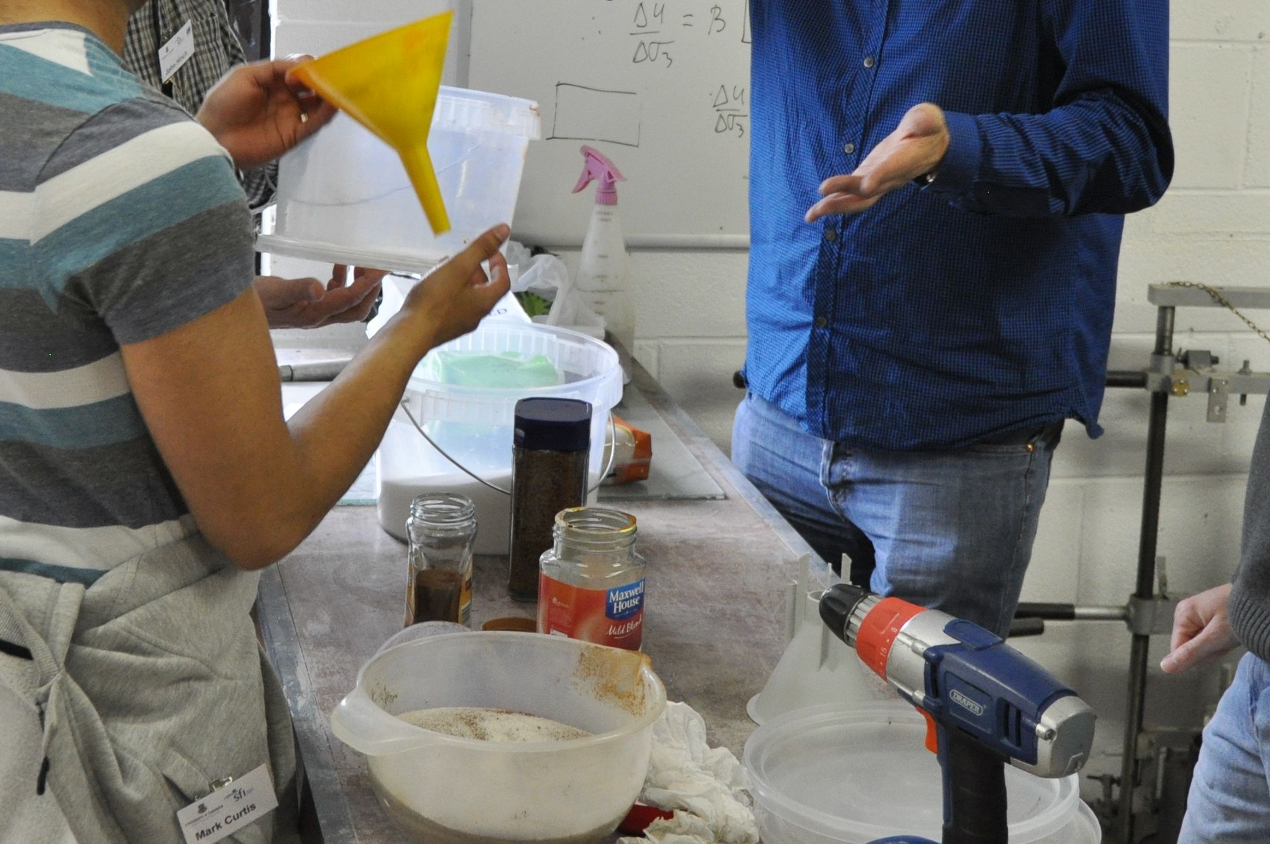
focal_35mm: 67
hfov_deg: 30.1
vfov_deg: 19.9
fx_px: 2361
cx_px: 626
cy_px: 73
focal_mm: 22
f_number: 4.5
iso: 800
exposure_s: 1/100
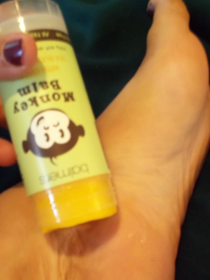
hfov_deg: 26.1
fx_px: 453
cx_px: 107
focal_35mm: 56
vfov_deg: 34.2
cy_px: 168
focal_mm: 6.3
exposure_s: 1/8
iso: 320
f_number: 4.5
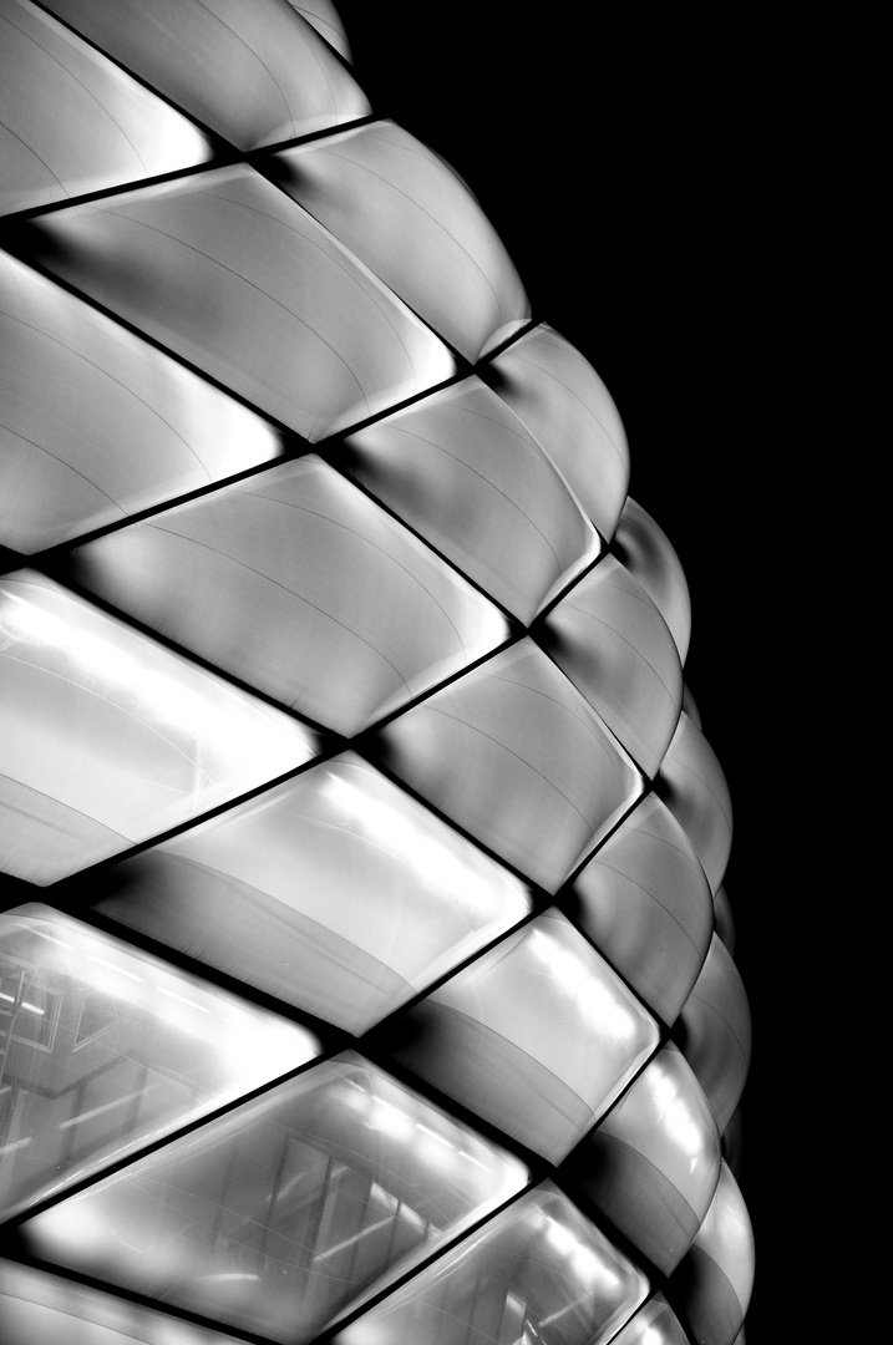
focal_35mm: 120
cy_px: 672
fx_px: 4478
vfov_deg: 17.1
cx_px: 446
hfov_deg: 11.4
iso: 200
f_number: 5.3
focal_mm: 80
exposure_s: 1/10
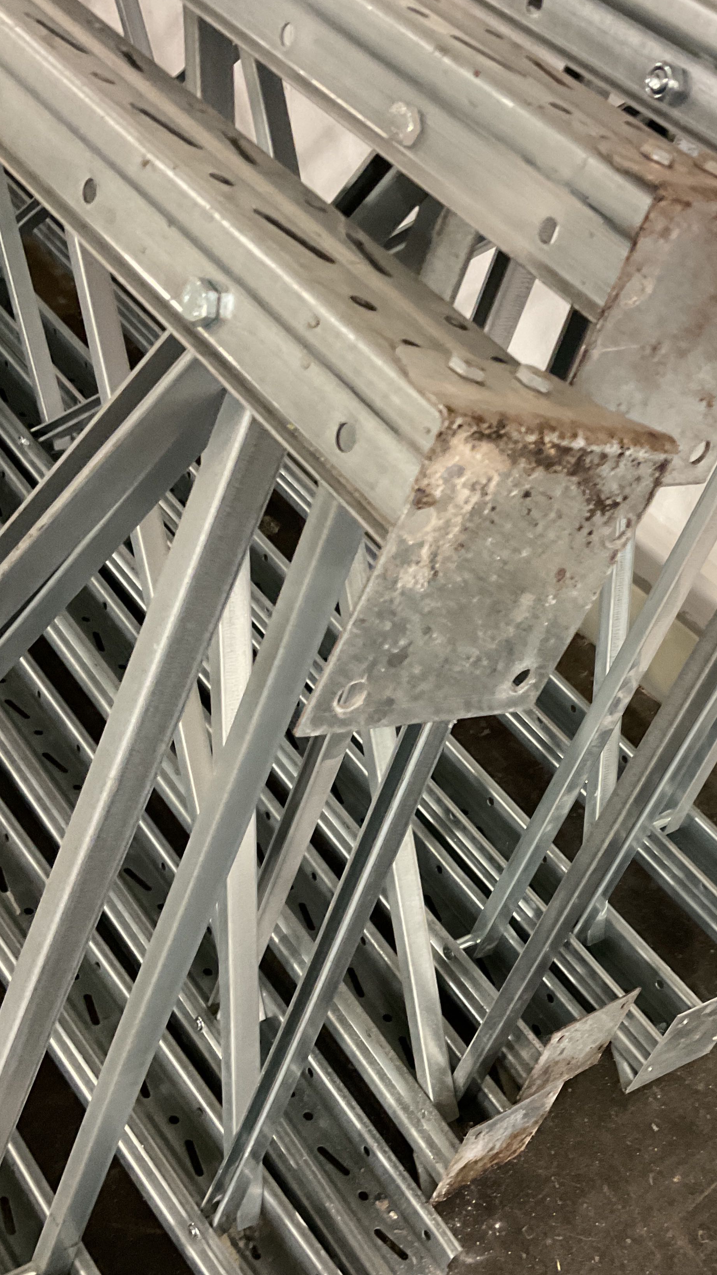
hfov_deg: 30.1
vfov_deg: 51.4
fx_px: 1318
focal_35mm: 39
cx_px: 508
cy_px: 734
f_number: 1.8
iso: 250
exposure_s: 1/33
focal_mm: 3
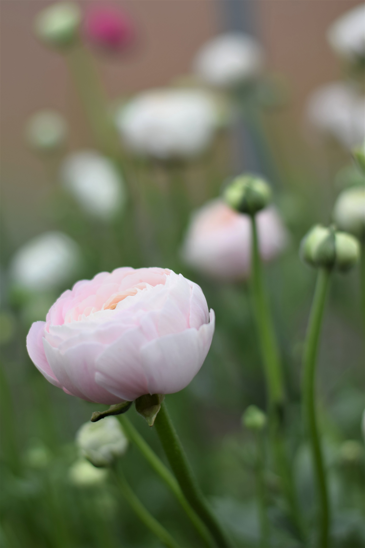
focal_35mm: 75
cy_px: 274
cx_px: 182
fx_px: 1141
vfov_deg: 27.0
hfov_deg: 18.2
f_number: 2.2
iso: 100
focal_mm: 50
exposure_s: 1/1000
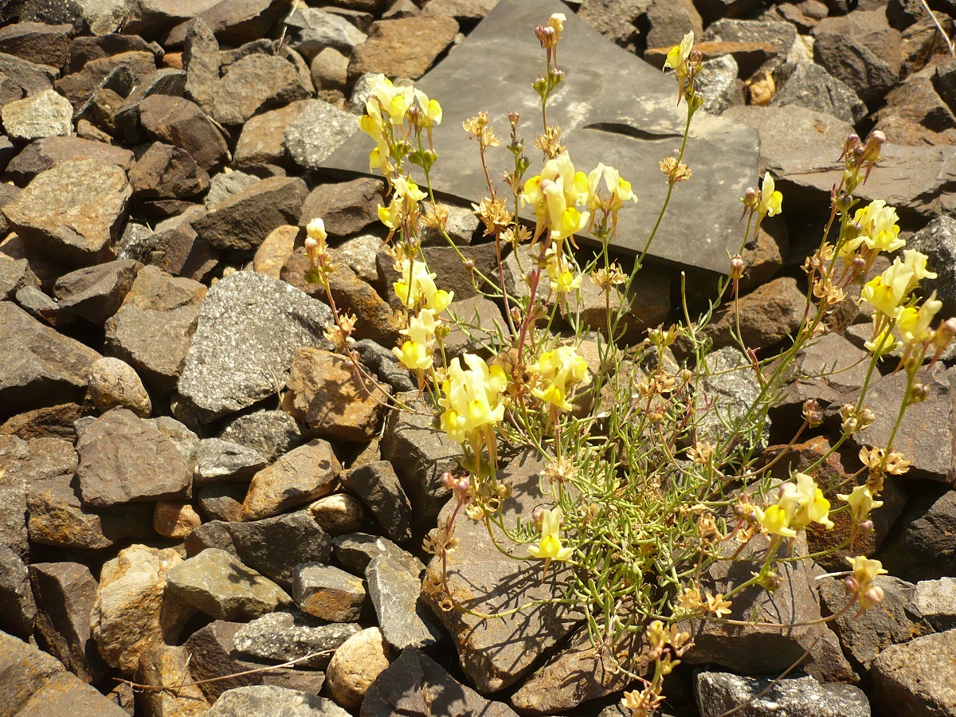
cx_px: 478
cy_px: 358
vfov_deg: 40.7
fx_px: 967
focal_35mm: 35
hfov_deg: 52.6
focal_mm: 5.8
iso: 100
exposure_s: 1/800
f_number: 2.8
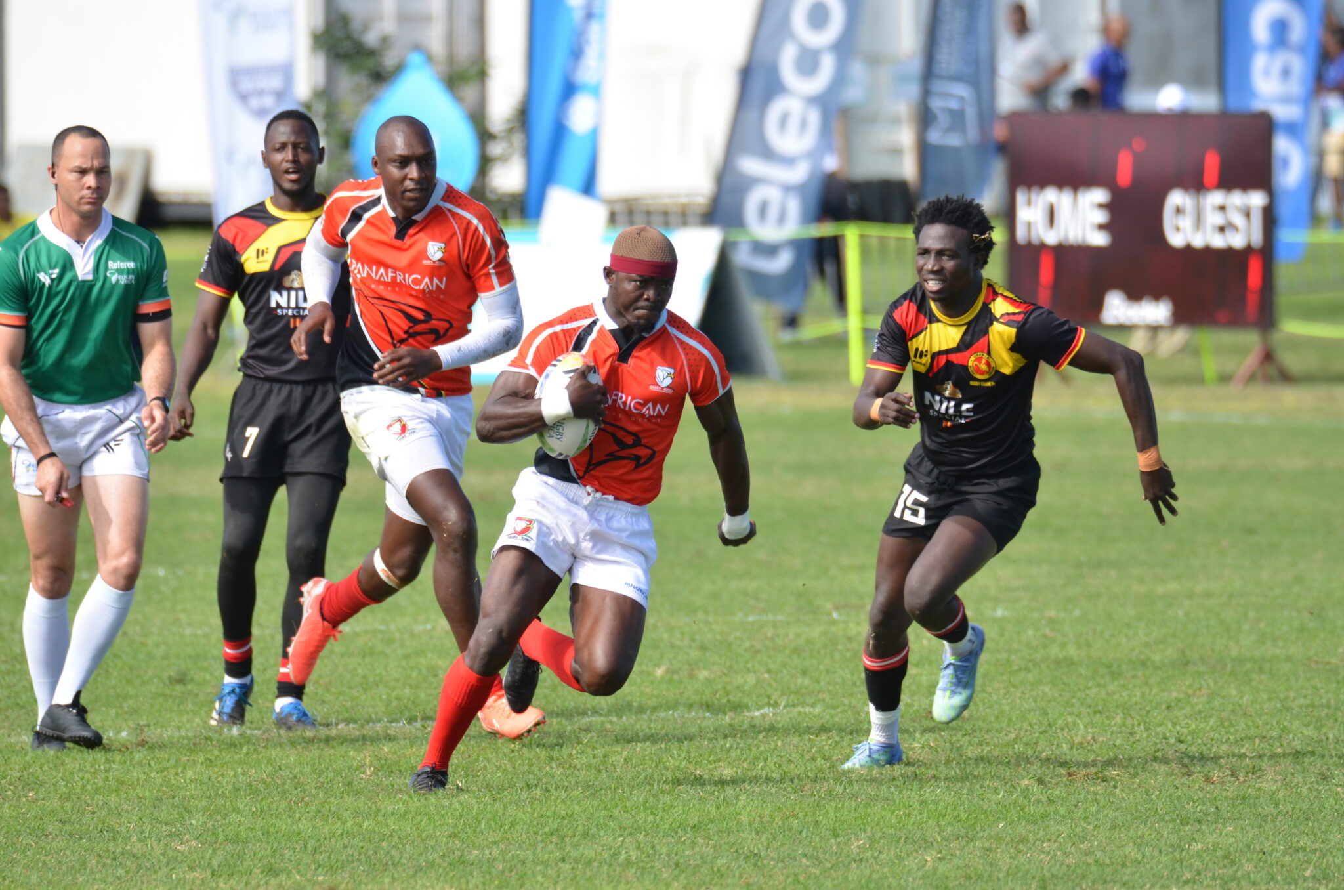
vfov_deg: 2.3
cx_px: 672
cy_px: 445
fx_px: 21792
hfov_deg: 3.5
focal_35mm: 585
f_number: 6
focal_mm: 390
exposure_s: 1/1000
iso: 400
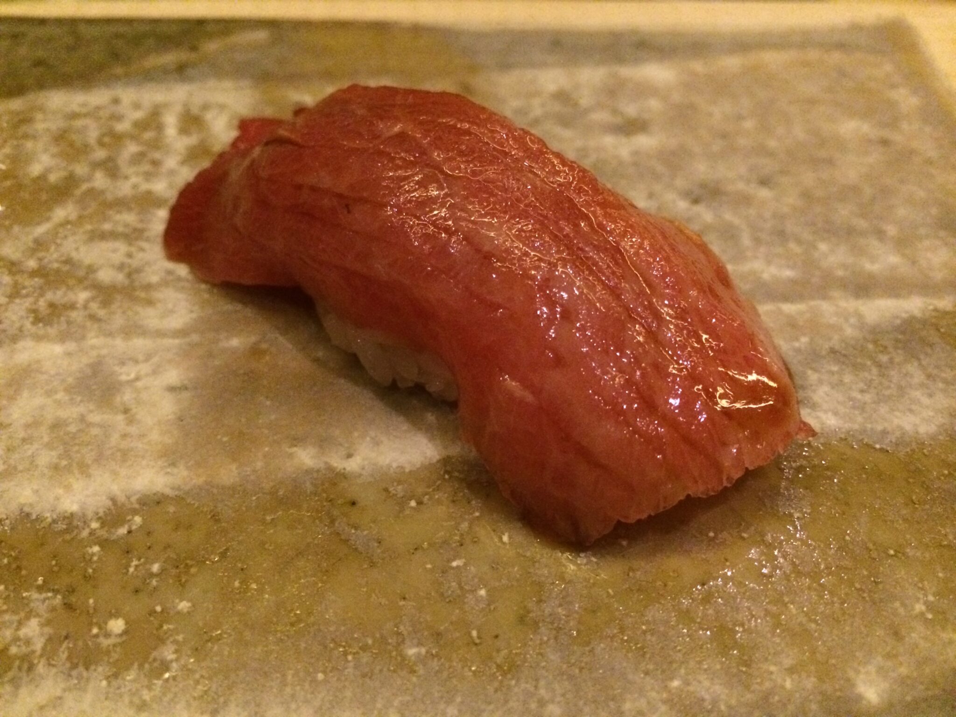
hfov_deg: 60.0
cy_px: 358
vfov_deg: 46.8
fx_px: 829
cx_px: 478
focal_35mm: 30
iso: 640
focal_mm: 4.12
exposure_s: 1/15
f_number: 2.2
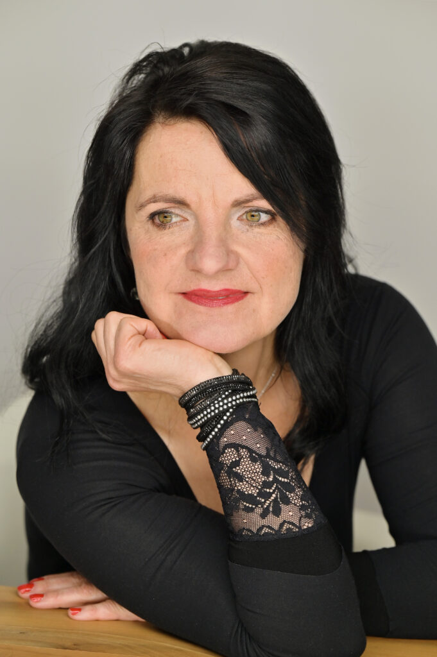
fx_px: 2189
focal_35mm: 120
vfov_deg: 17.1
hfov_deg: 11.4
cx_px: 218
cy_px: 328
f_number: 5
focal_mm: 120
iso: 400
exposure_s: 1/500
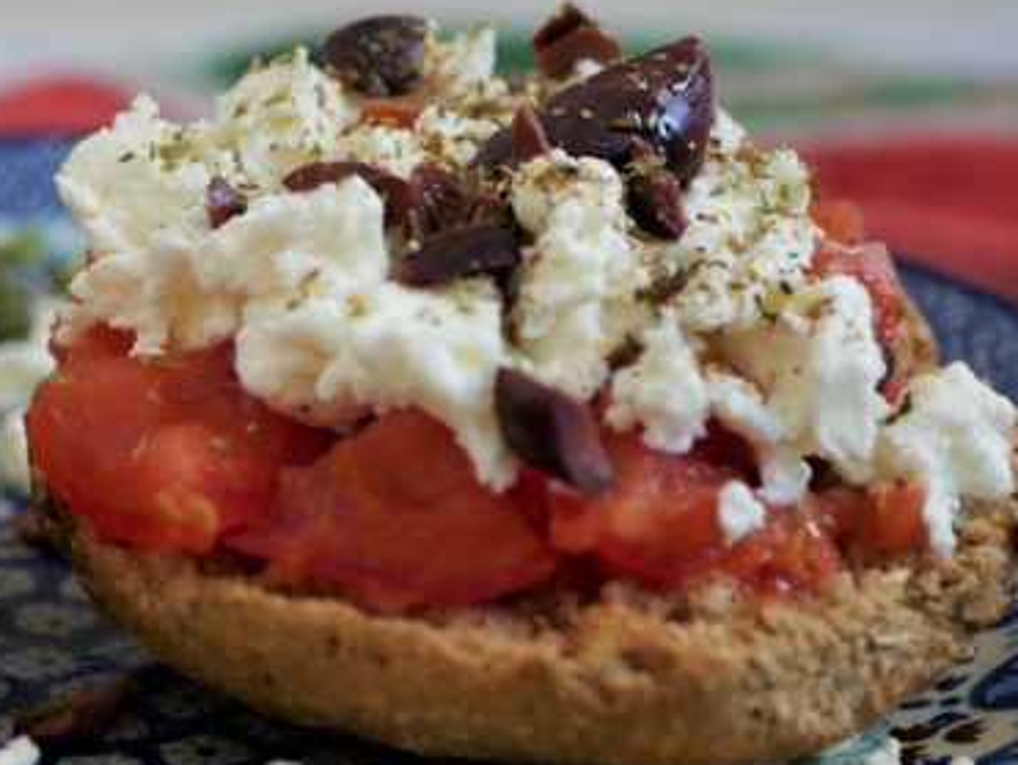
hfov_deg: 17.8
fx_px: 3178
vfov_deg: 13.7
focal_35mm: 108
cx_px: 28
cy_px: 505
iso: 400
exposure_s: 1/60
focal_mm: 25
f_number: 2.2
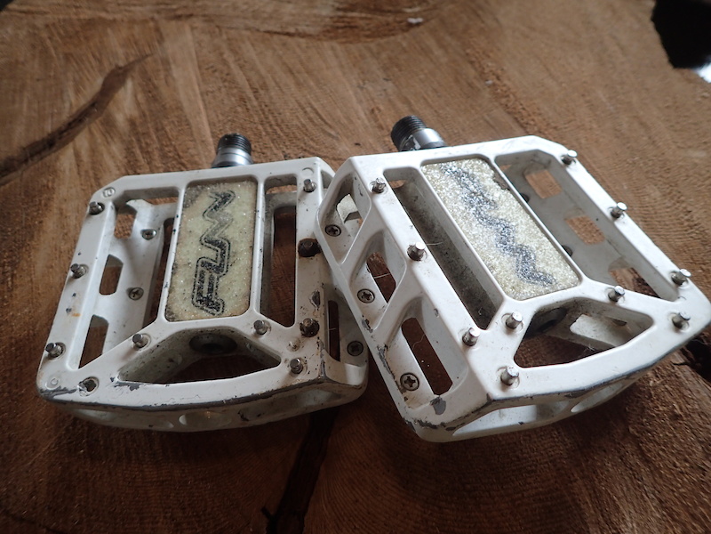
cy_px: 267
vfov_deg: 54.9
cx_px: 356
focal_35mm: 25
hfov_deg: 69.4
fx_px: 513
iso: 200
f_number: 2
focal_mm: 4.5
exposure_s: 1/60
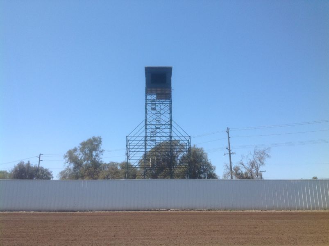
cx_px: 164
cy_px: 123
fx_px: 332
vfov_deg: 40.6
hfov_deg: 52.7
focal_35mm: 35
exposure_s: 1/1592
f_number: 2.4
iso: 50
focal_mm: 4.28
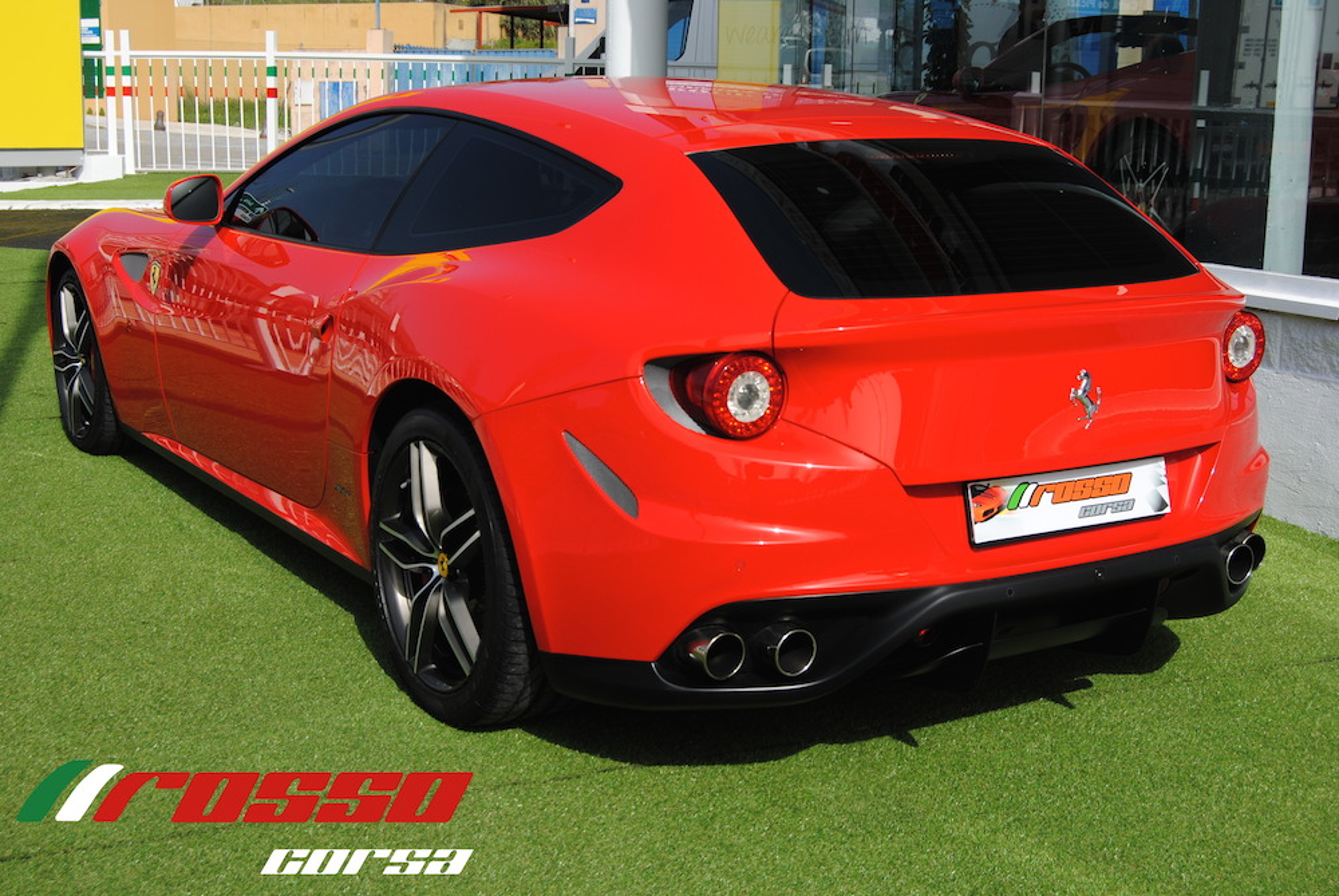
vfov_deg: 28.1
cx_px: 670
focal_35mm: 48
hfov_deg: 41.1
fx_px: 1787
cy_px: 448
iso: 100
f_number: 9
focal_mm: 32
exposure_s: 1/320
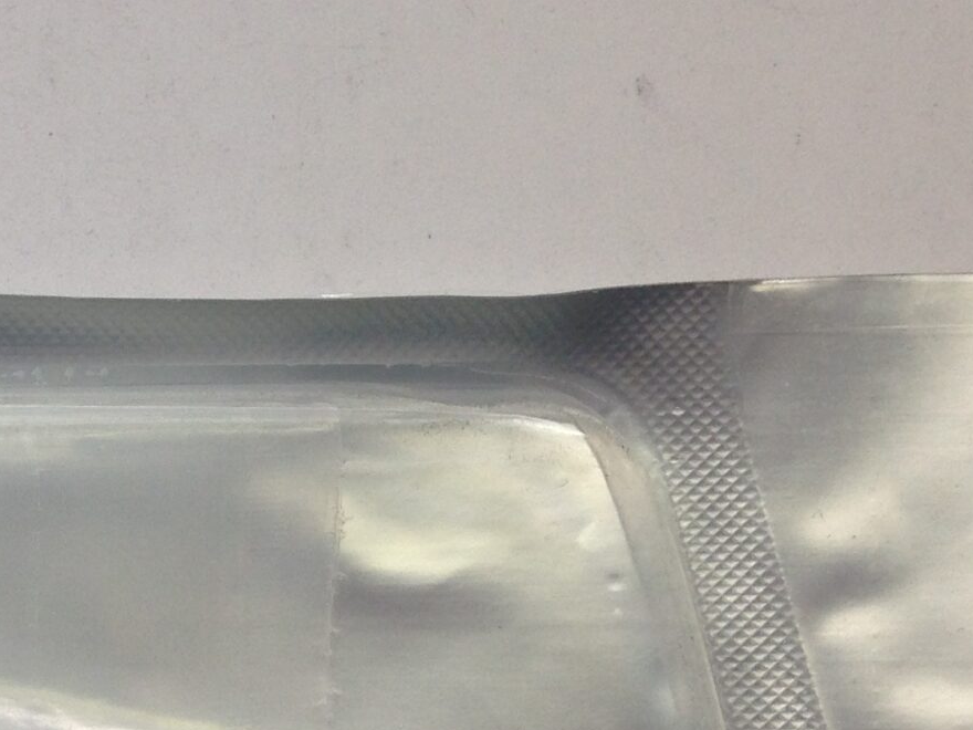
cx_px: -181
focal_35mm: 96
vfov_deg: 15.2
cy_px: 708
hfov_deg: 19.3
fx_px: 2698
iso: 64
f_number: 2.4
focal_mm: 4.12
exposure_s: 1/60
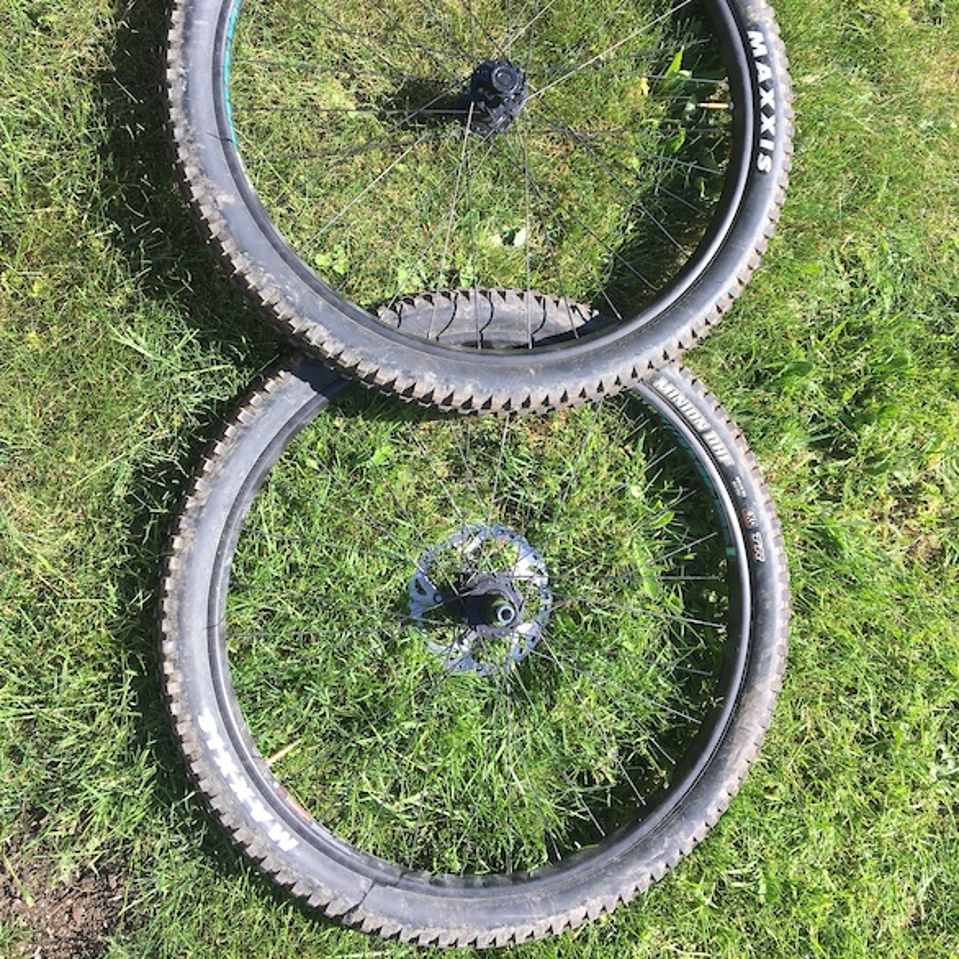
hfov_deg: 47.2
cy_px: 370
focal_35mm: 35
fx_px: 1097
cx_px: 484
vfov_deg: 46.9
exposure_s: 1/541
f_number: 2.2
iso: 25
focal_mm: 4.15
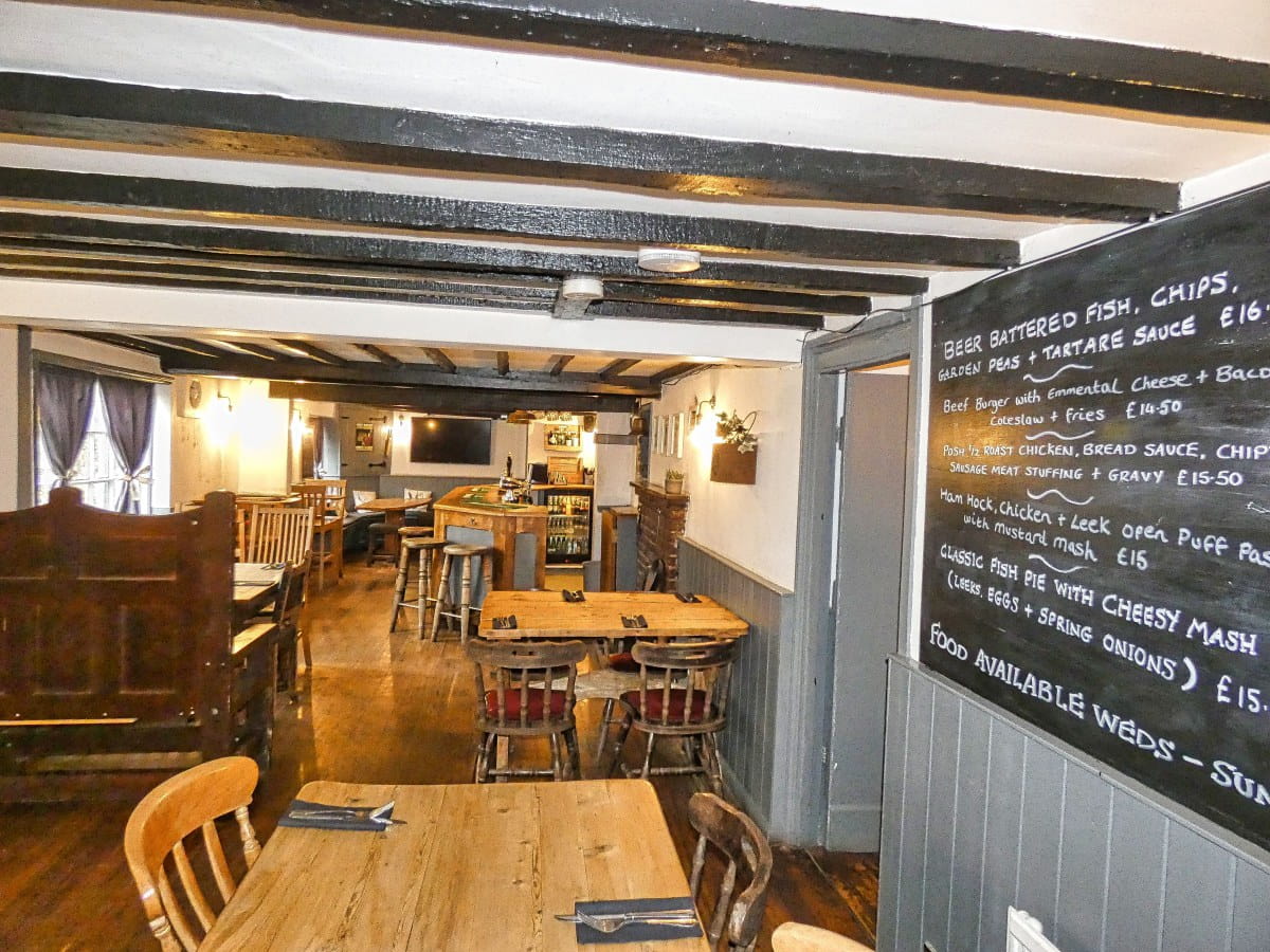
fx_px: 734
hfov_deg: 81.7
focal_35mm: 20
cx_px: 635
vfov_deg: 66.0
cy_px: 476
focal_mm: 3.6
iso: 800
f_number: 2.8
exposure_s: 1/60
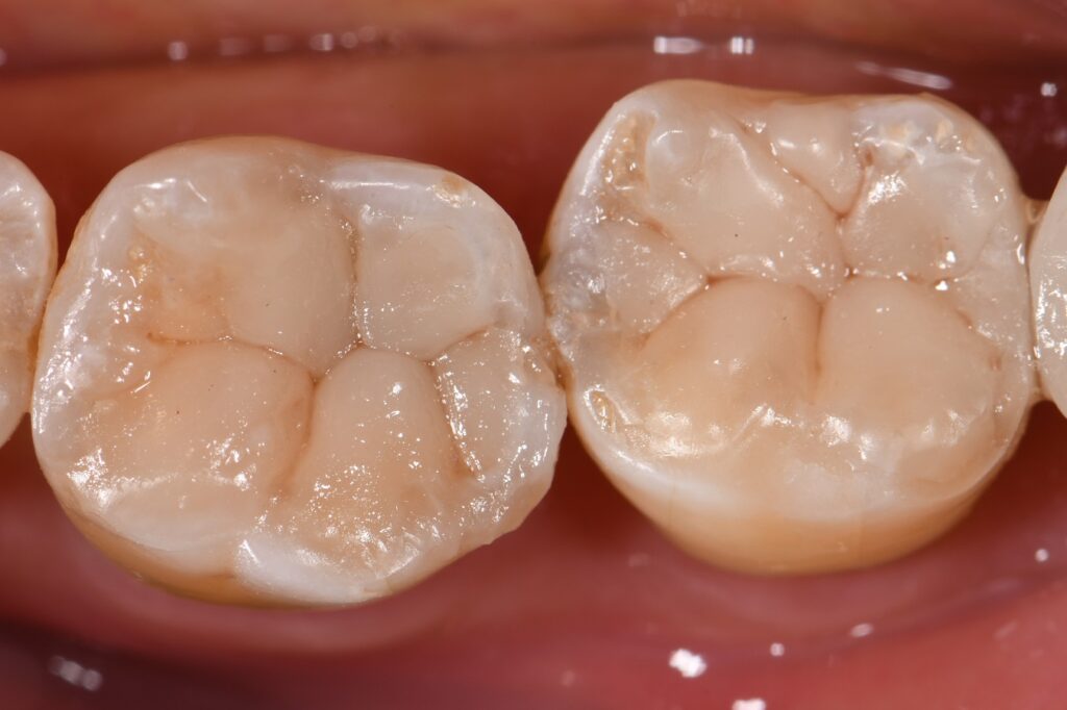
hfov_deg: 13.1
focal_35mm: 157
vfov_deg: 8.7
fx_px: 4652
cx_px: 534
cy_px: 355
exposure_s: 1/200
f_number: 32
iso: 200
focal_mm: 105
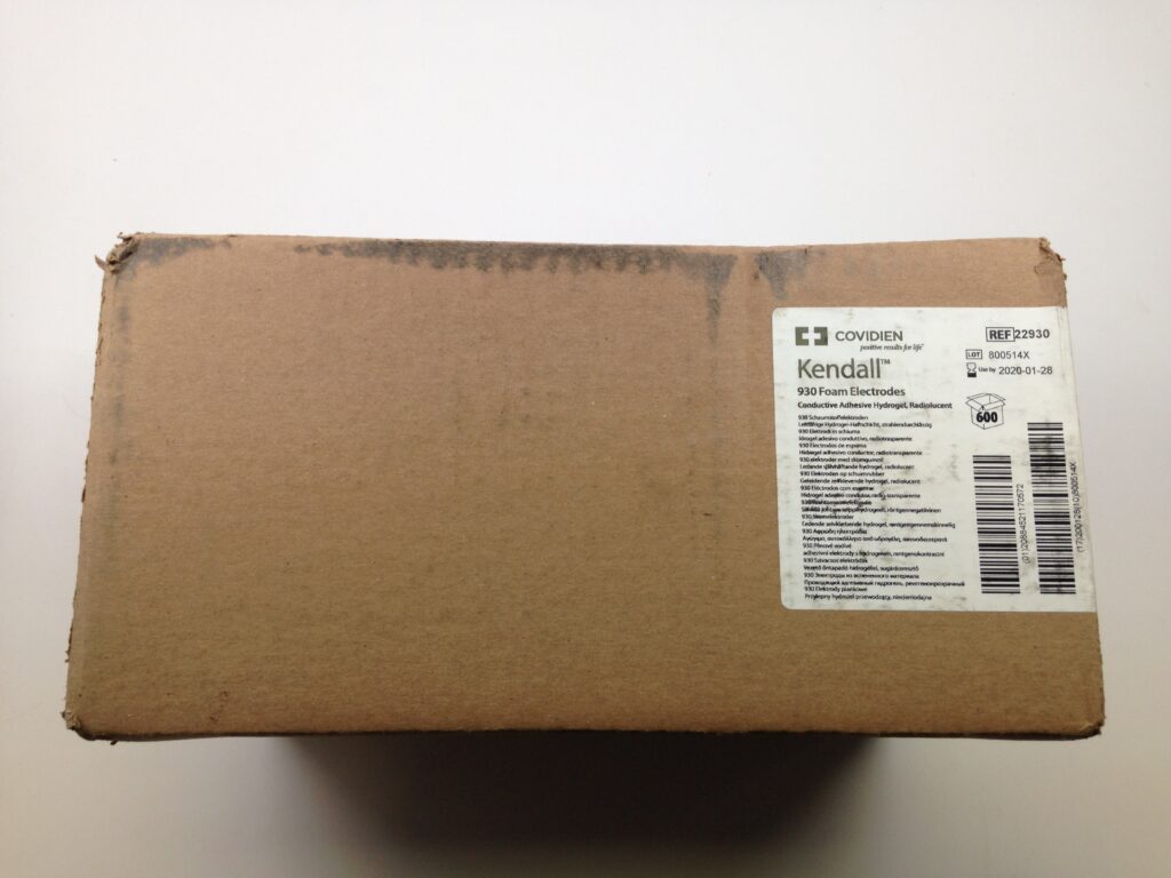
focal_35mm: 33
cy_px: 439
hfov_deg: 55.4
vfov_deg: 42.9
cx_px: 586
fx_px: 1116
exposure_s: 1/40
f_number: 2.4
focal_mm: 4.12
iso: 50
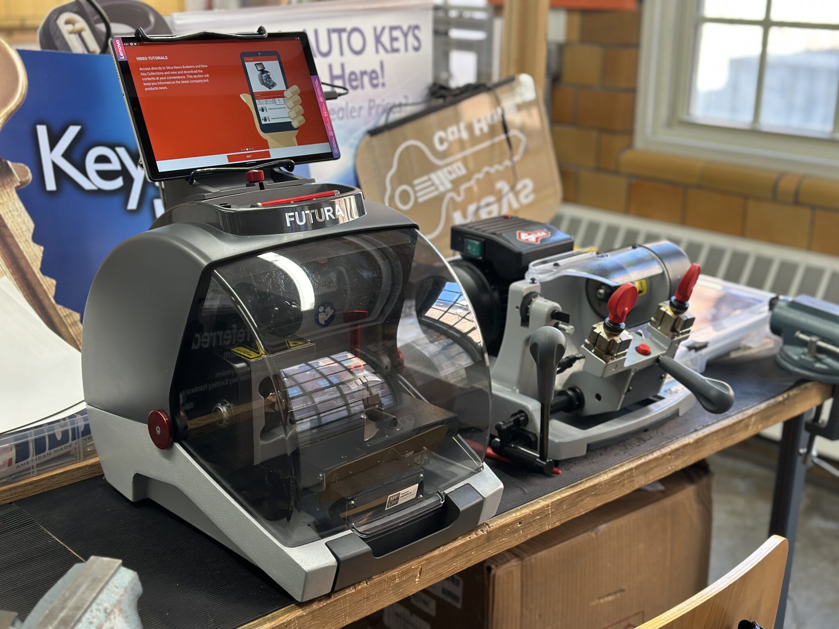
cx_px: 420
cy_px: 314
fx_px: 1163
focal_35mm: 48
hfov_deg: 39.7
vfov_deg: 30.3
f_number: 1.78
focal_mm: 6.86
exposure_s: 1/60
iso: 160
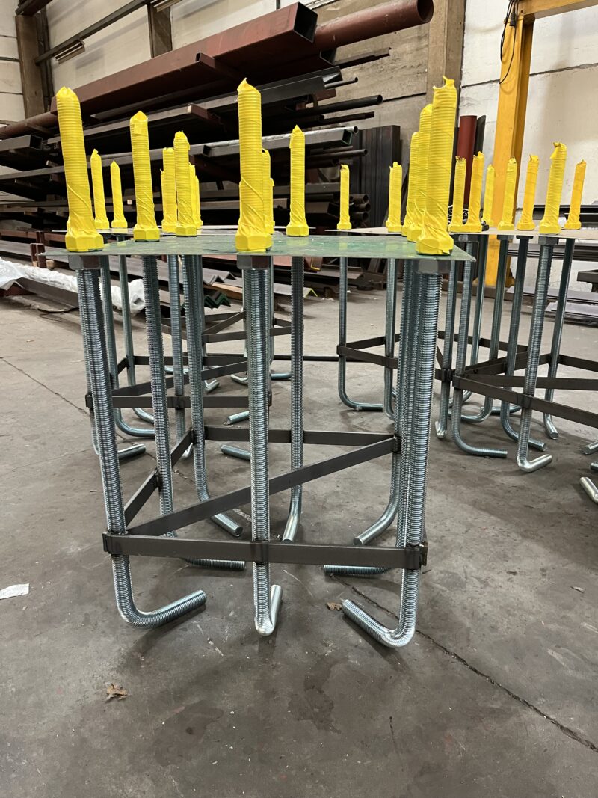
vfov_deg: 67.3
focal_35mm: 26
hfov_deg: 53.1
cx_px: 299
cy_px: 399
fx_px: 599
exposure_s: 1/60
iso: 400
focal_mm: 5.1
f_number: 1.6
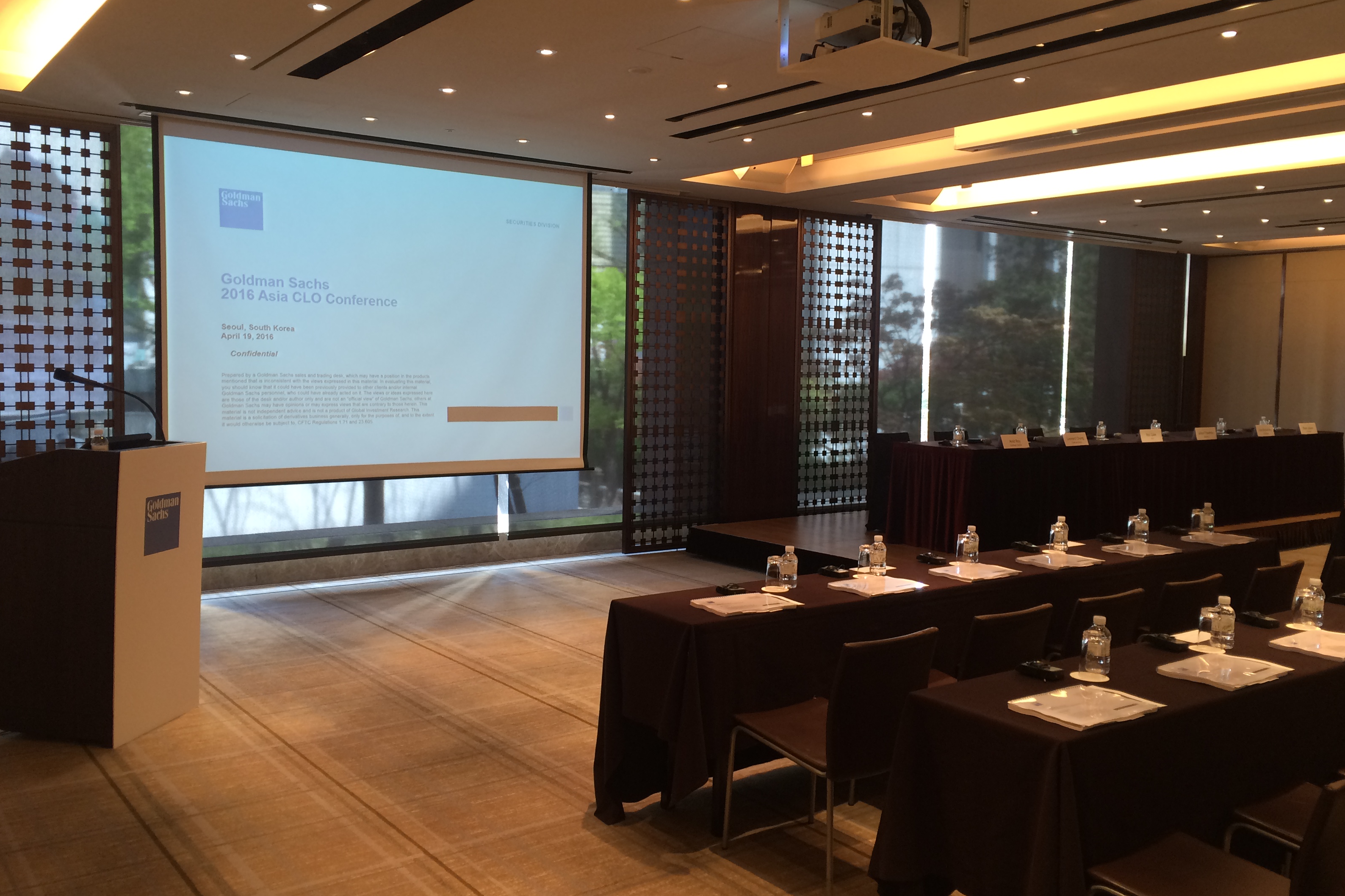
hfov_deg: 60.3
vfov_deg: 42.3
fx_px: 1158
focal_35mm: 31
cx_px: 673
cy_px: 428
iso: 64
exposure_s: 1/30
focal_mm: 4.15
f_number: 2.2
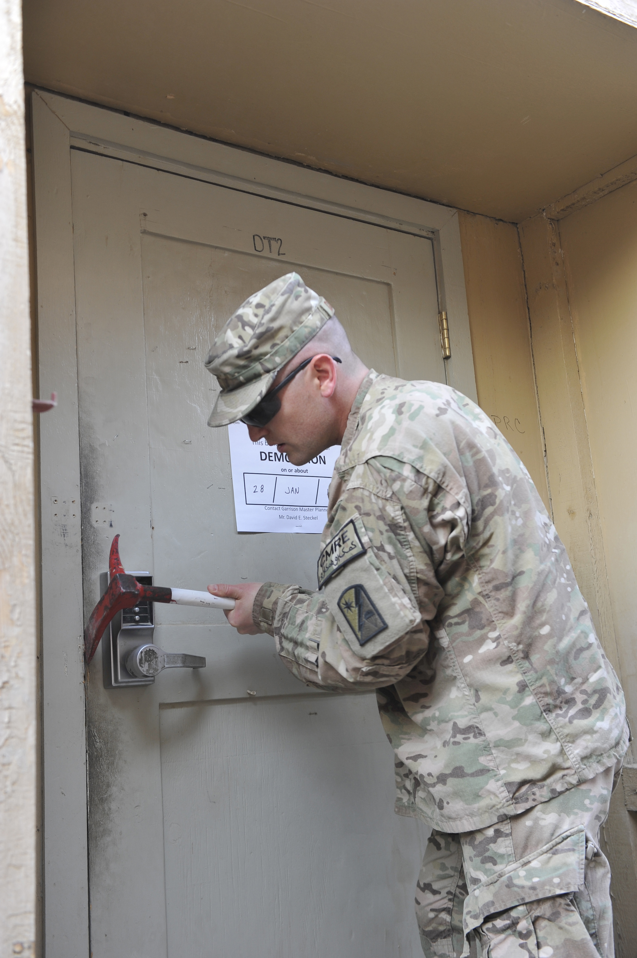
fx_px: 1063
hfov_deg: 33.4
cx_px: 318
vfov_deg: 48.5
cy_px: 479
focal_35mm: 40
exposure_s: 1/60
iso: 400
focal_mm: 40
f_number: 5
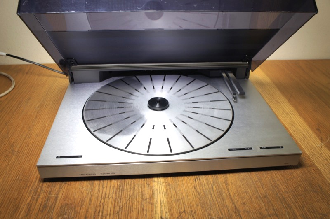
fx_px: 275
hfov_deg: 62.0
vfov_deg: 43.5
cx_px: 165
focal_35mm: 30
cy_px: 110
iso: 200
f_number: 6.3
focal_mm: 20
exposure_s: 1/80
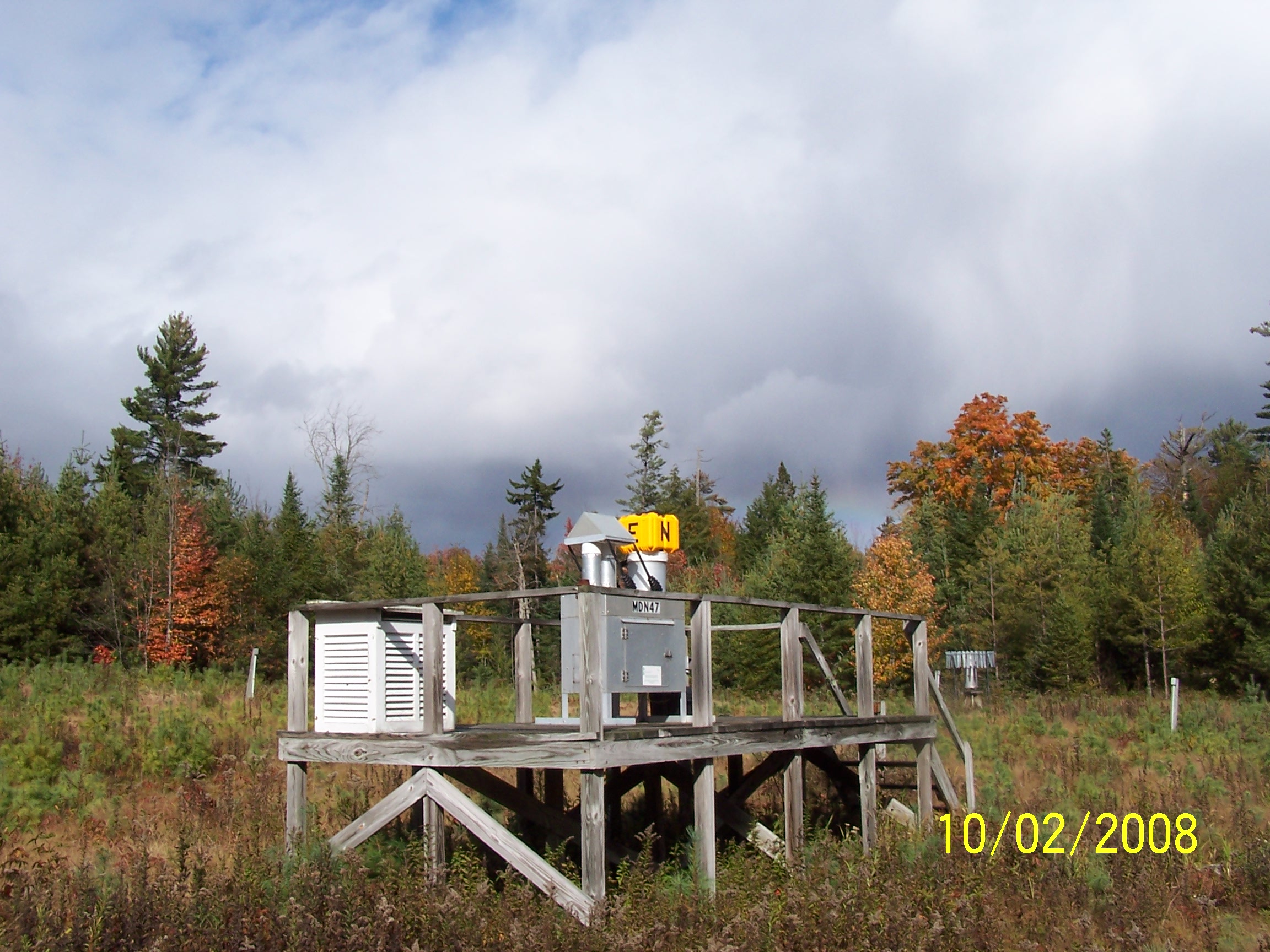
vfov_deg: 37.7
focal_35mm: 38
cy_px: 476
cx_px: 635
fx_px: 1394
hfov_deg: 49.0
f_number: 5.6
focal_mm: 6.3
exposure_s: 1/500
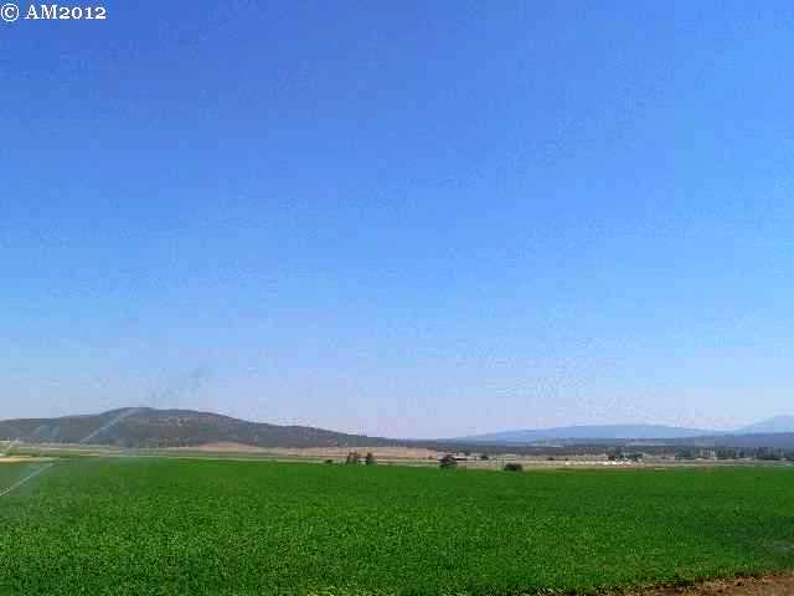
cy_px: 298
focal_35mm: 36
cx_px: 397
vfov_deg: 39.7
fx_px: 826
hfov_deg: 51.4
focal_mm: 6
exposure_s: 1/400
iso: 80
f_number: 5.6
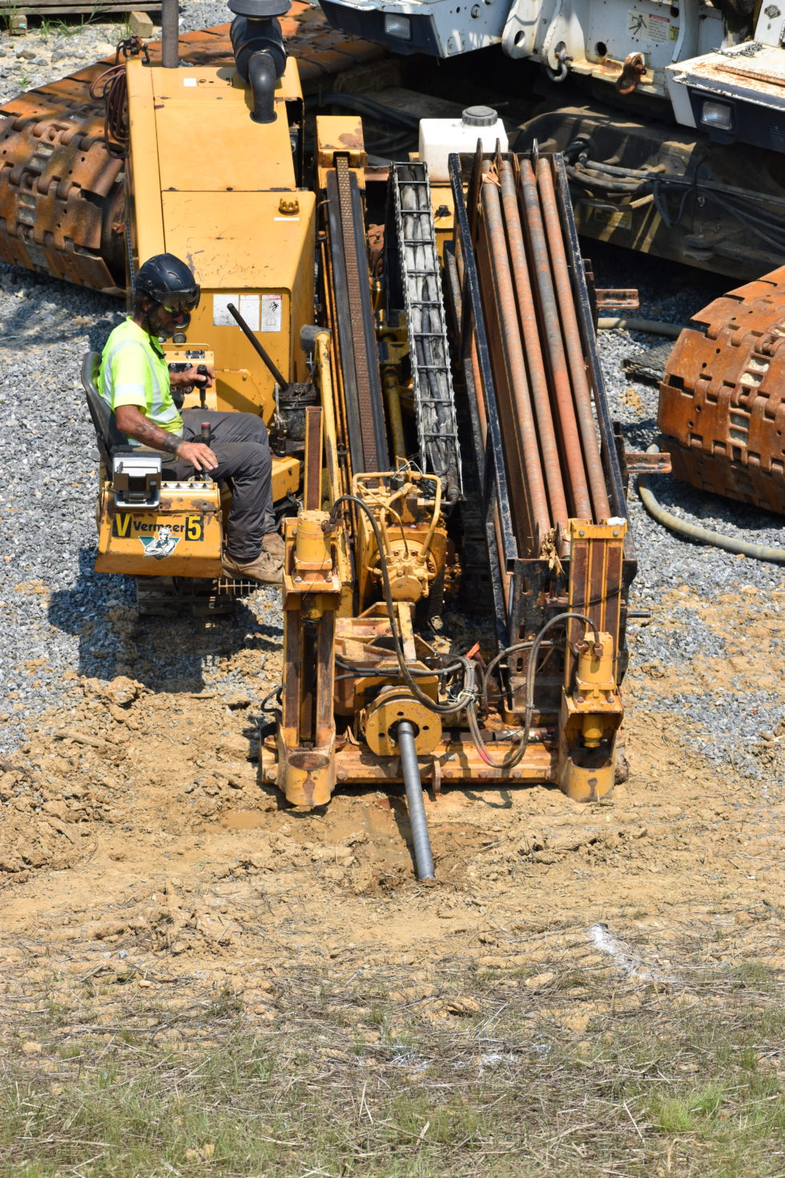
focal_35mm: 142
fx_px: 4661
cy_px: 589
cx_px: 392
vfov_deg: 14.4
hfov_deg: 9.6
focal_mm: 95
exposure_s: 1/800
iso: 200
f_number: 7.1
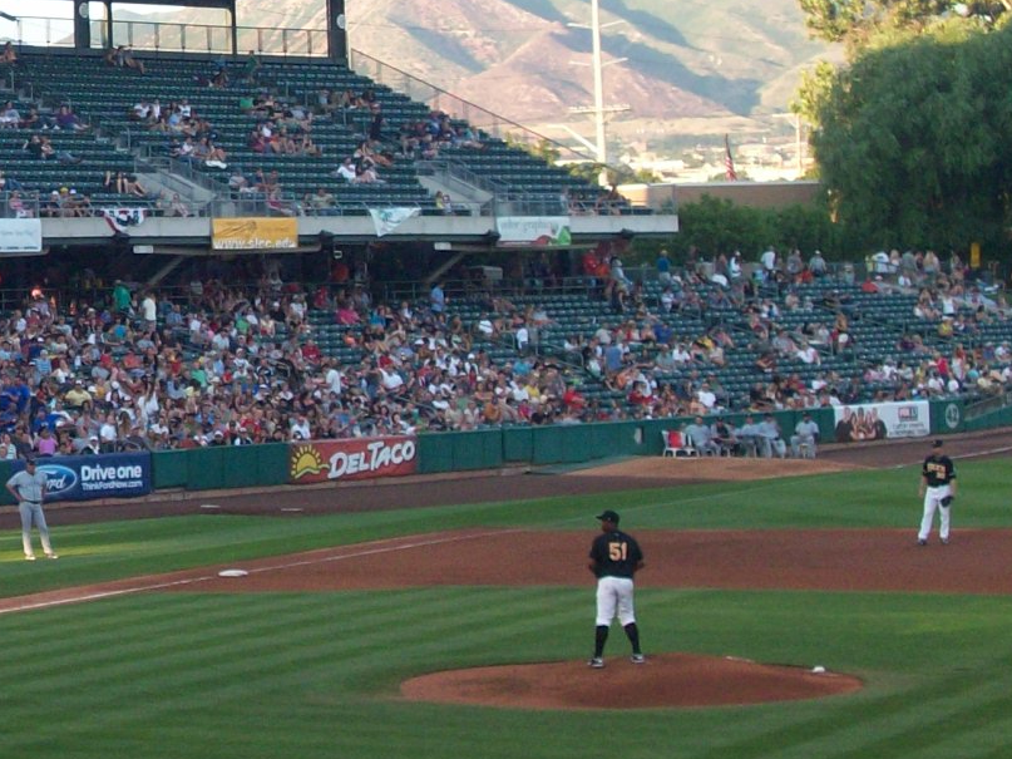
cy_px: 103
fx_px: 4005
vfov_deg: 10.8
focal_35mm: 137
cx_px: -201
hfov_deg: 14.0
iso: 80
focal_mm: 9
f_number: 3.4
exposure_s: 1/140
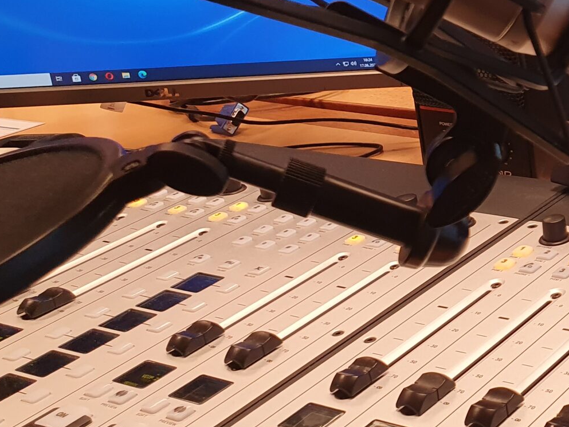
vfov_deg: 21.8
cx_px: 709
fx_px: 1101
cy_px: 140
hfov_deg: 25.5
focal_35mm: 67
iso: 100
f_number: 2.4
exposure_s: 1/100
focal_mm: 4.32
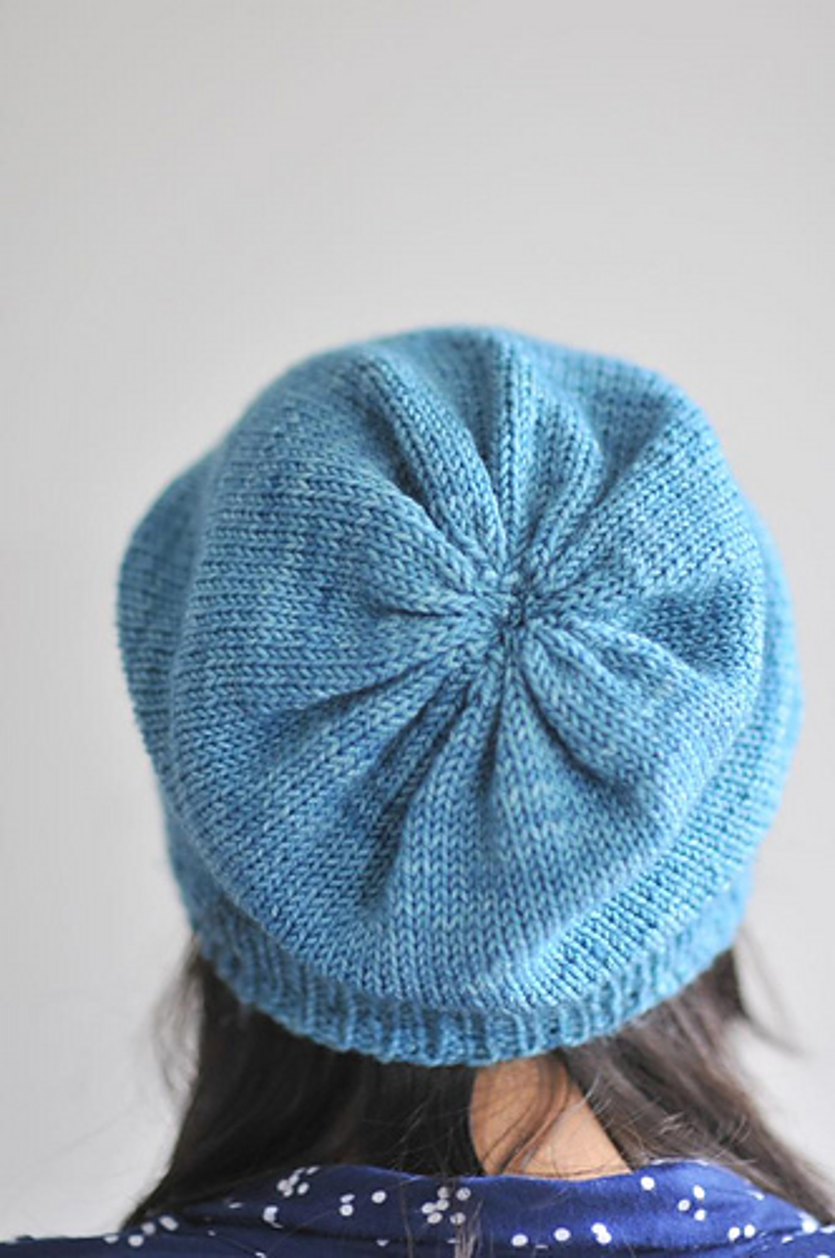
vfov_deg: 16.1
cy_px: 629
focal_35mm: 128
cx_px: 418
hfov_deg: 10.7
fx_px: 4448
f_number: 1.4
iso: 320
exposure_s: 1/100
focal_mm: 85
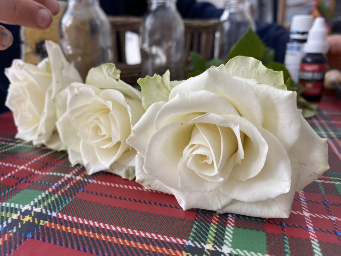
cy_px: 128
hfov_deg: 67.3
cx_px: 170
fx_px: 256
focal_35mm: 26
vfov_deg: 53.1
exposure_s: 1/116
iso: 125
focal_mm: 4.25
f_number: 1.8
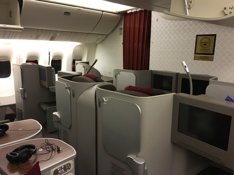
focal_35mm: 29
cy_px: 88
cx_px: 117
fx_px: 196
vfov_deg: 48.2
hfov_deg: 61.7
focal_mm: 4.15
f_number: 2.2
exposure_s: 1/17
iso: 250
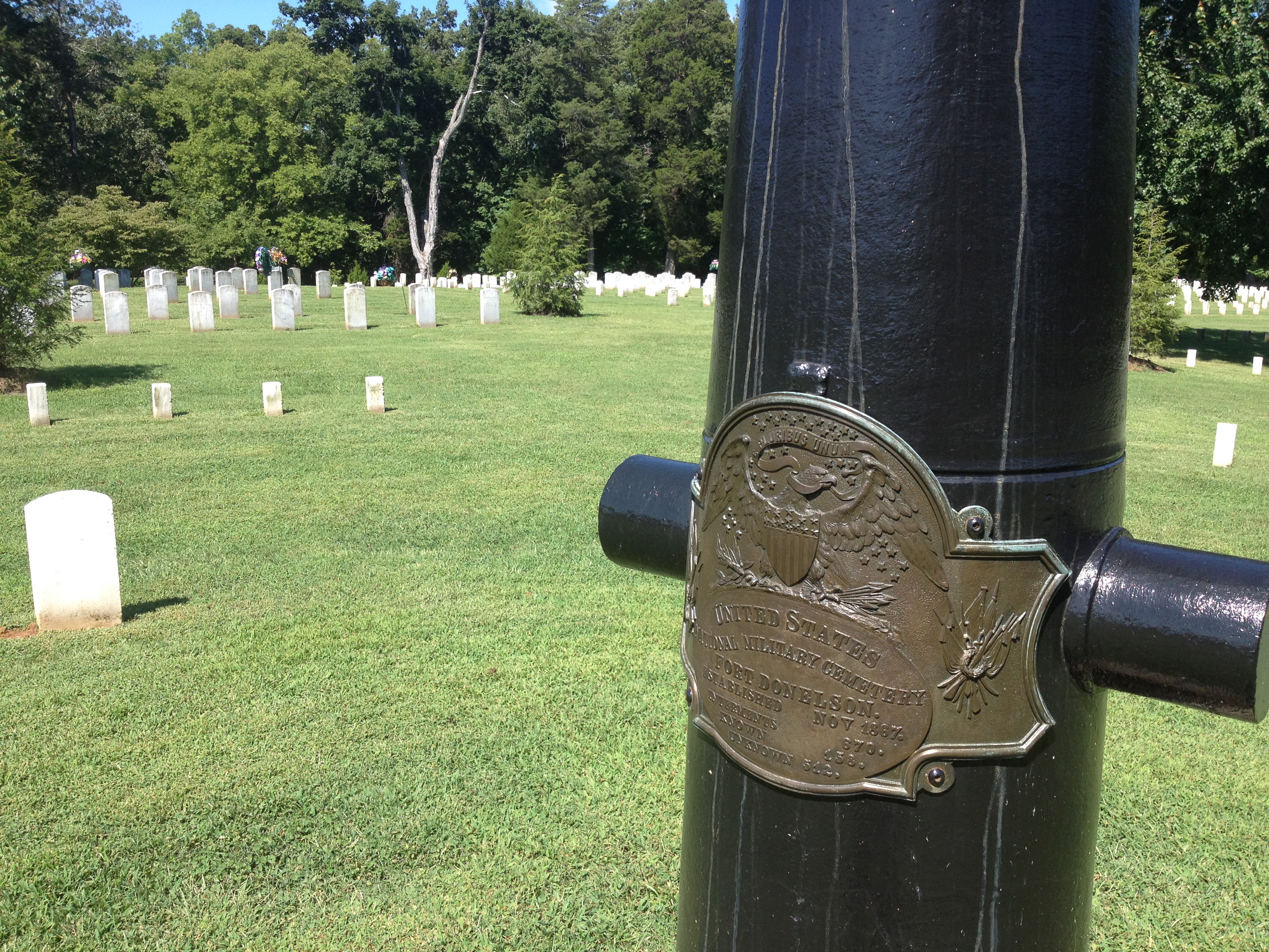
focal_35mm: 35
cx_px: 634
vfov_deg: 40.7
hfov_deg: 52.6
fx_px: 1283
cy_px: 476
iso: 50
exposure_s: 1/726
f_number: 2.4
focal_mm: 4.28
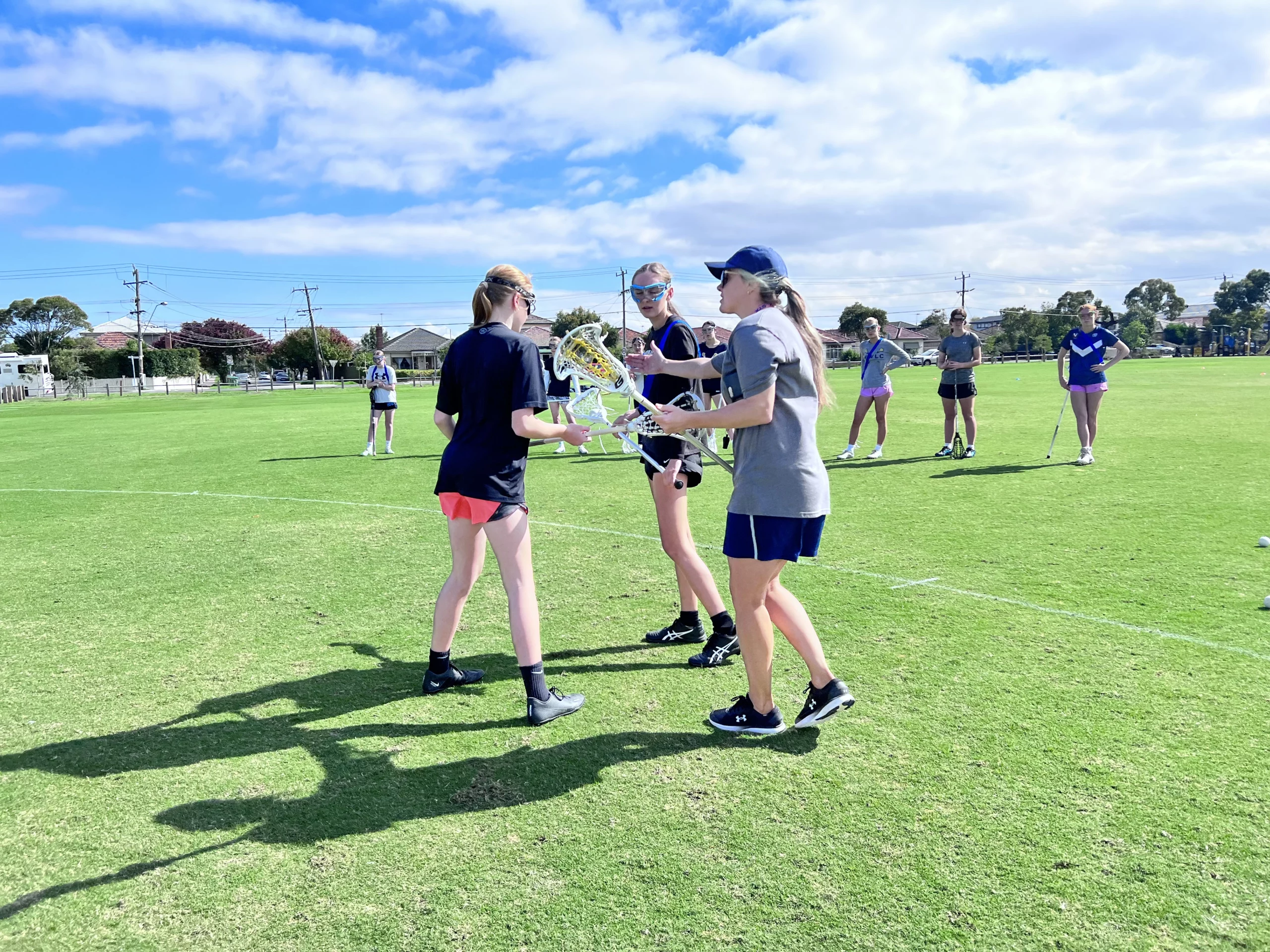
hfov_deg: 67.3
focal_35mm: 26
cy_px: 476
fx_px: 954
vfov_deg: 53.1
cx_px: 635
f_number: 1.5
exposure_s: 1/5076
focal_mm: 5.7
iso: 50
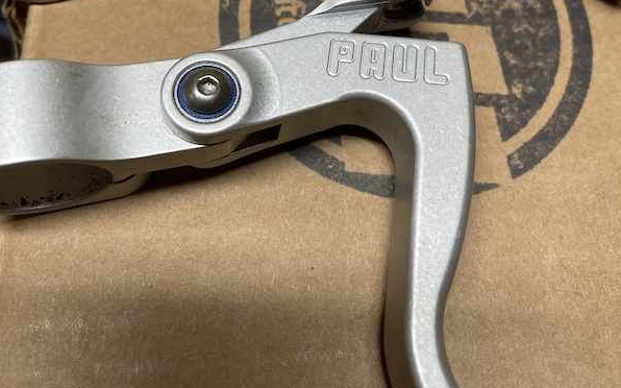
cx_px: 309
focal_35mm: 37
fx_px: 626
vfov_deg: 32.4
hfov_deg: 52.8
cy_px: 25
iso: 80
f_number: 1.6
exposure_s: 1/60
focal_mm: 4.2
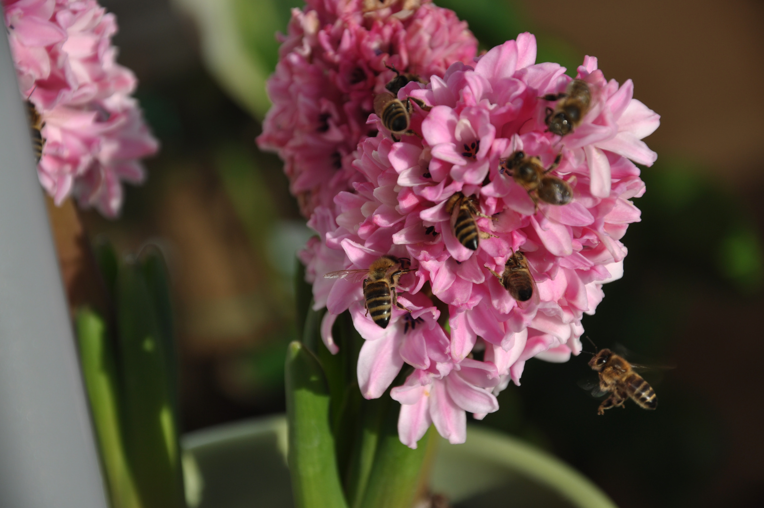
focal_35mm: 158
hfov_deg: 13.1
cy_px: 254
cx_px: 382
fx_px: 3338
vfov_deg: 8.7
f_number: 5.6
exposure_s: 1/500
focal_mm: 105
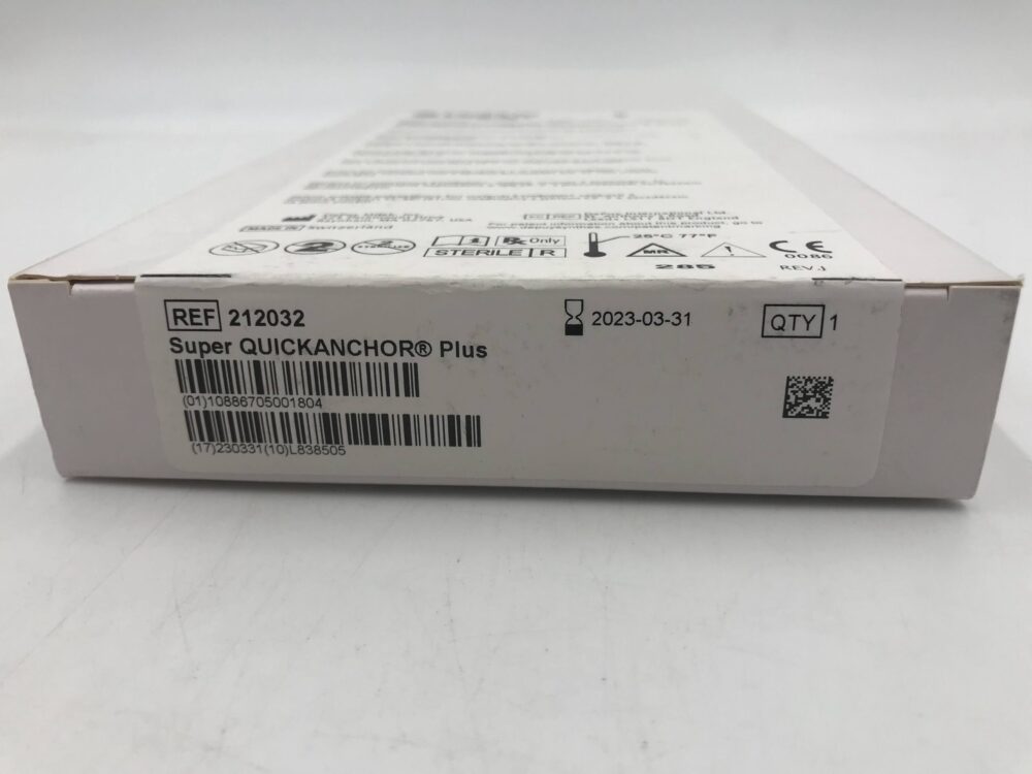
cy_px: 387
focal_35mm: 28
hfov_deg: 63.4
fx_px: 835
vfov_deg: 49.7
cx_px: 516
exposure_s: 1/154
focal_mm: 3.99
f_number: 1.8
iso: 20
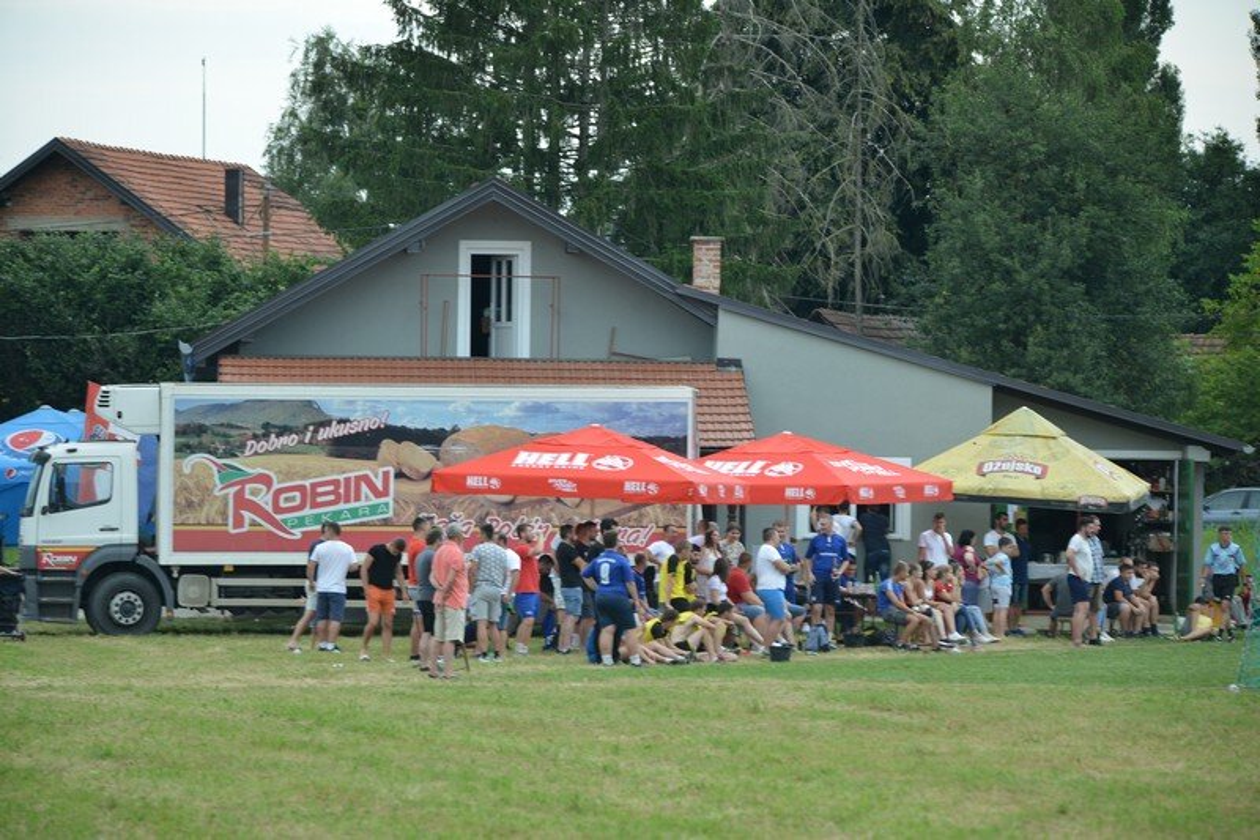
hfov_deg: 9.0
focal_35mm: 230
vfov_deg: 6.0
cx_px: 630
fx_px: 8048
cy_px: 420
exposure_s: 1/250
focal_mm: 230
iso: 1000
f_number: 5.3
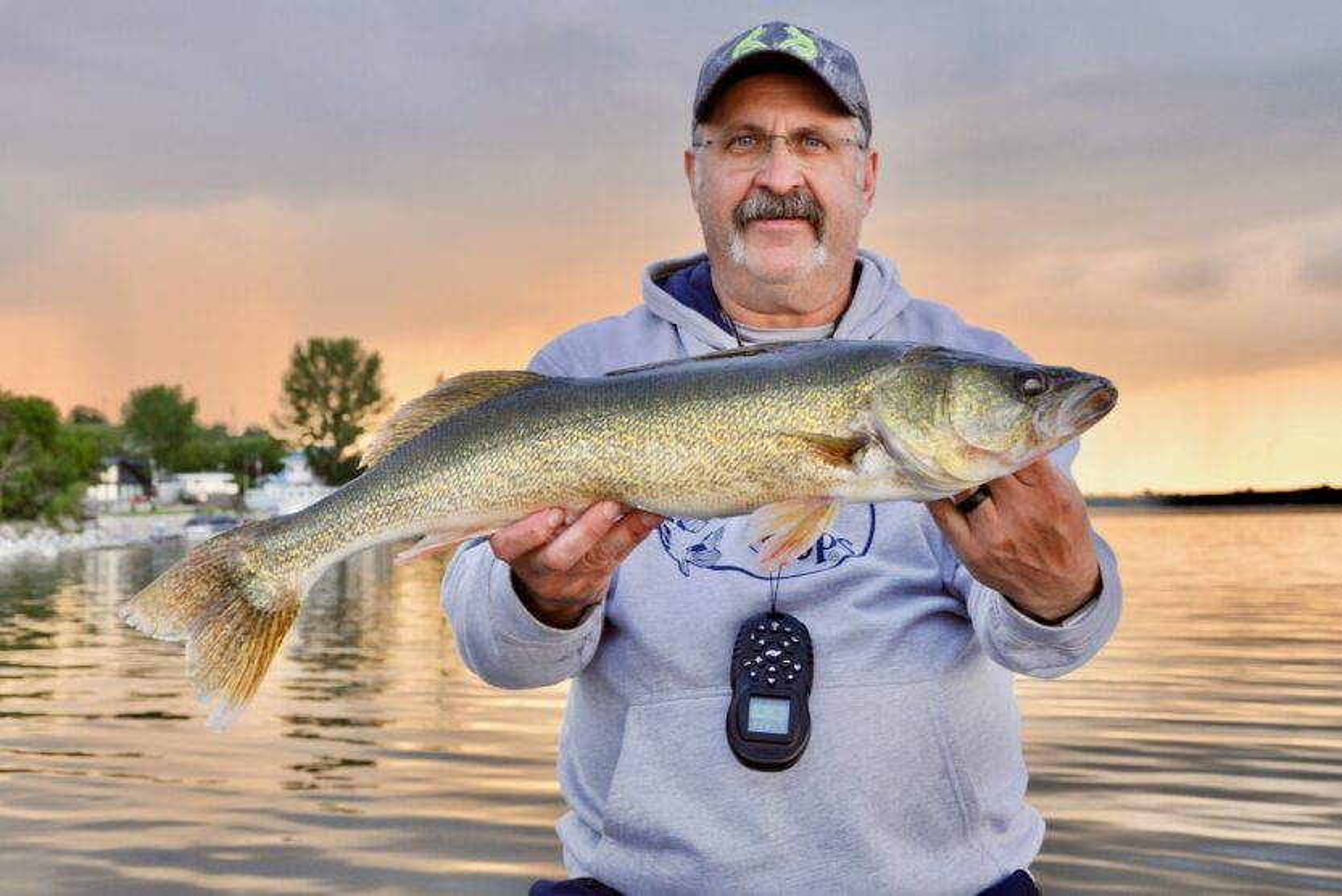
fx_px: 1454
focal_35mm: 39
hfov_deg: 49.5
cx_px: 671
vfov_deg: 34.2
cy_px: 448
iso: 400
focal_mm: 26
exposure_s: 1/125
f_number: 5.6
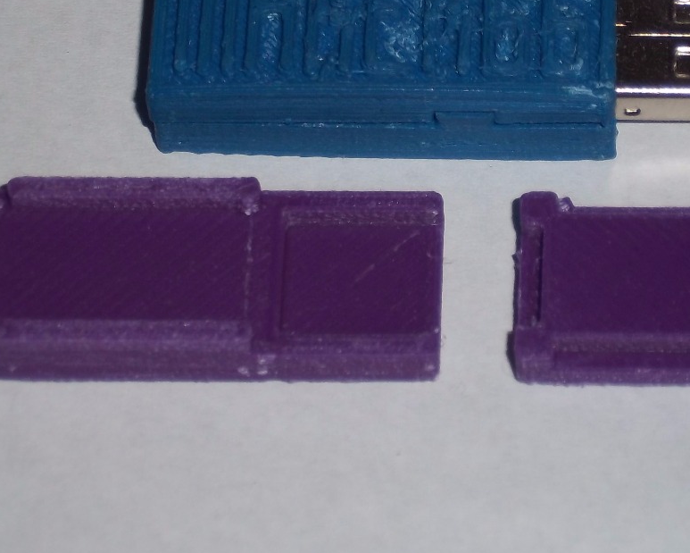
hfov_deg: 9.2
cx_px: 454
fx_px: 4270
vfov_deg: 7.4
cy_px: 117
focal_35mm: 209
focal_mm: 20.59
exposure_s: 1/60
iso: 64
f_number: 5.28
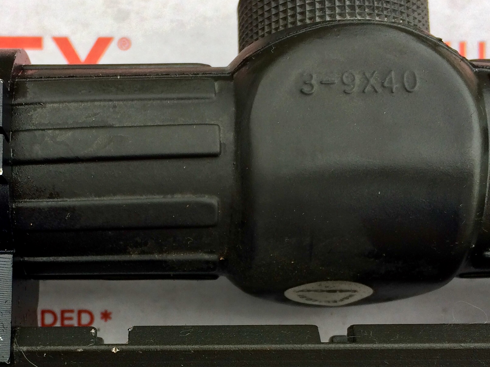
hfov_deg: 32.4
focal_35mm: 59
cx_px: 160
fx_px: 835
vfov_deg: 24.3
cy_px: 308
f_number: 2.2
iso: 32
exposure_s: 1/120
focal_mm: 4.15
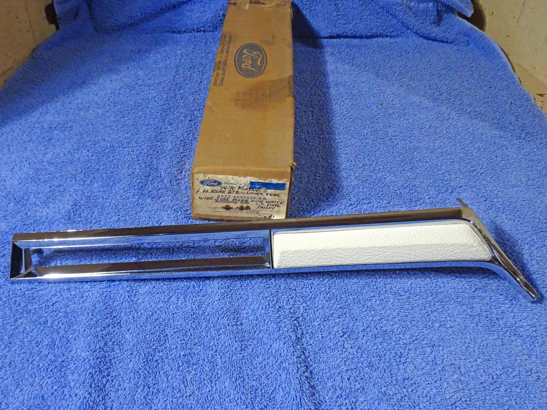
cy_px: 205
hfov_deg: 55.4
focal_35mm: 33
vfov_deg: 42.9
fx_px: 521
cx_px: 274
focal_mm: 5.61
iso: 800
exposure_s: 1/25
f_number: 4
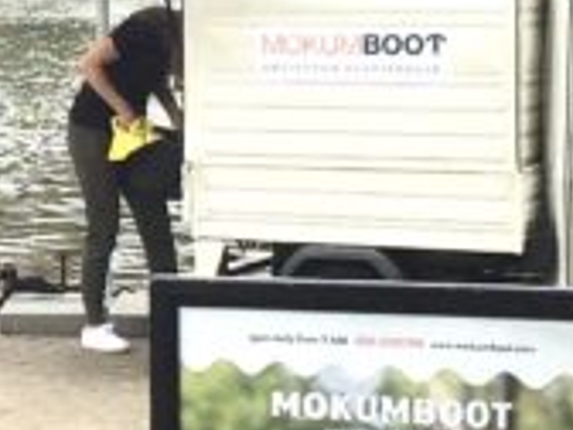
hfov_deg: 10.8
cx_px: -280
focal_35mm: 177
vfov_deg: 8.4
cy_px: 92
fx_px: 2930
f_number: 2.2
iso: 32
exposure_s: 1/933
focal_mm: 4.15
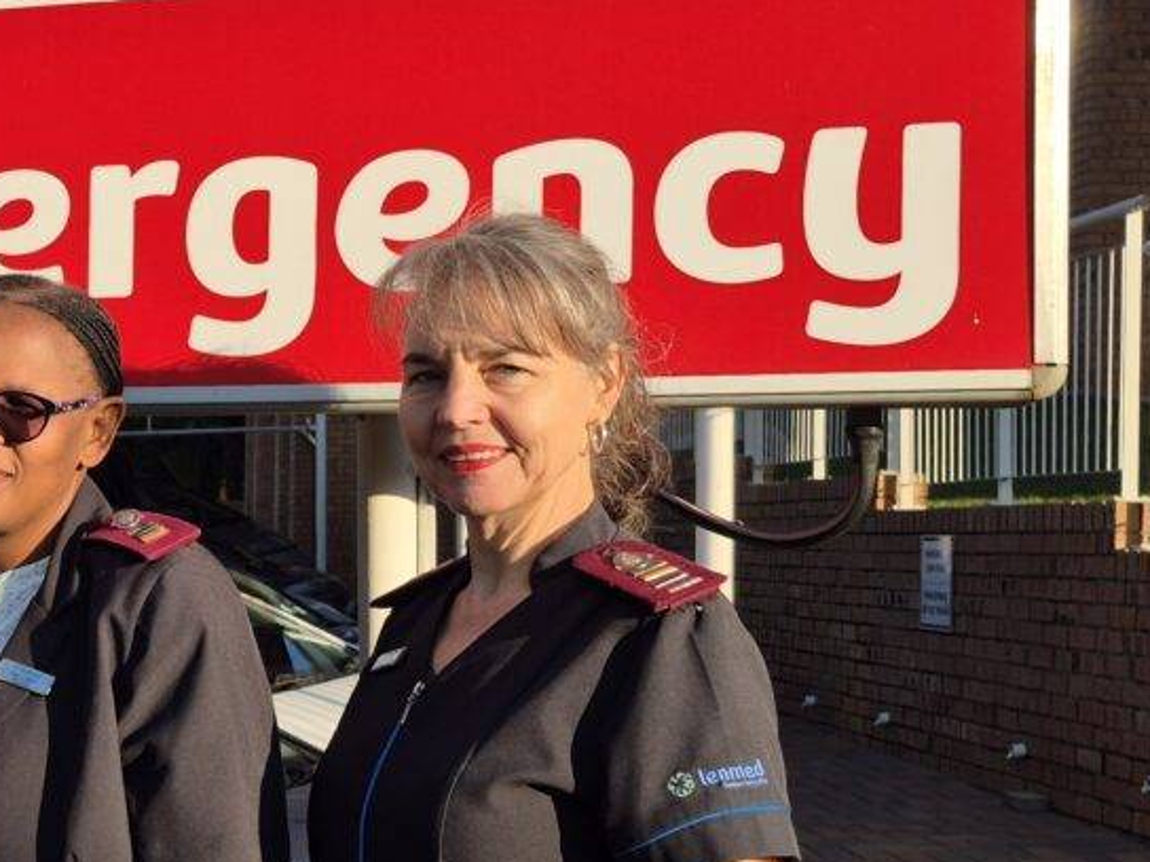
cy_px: 537
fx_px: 2159
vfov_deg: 22.5
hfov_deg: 27.7
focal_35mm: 65
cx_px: -61
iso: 25
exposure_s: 1/1268
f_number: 1.8
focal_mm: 5.4
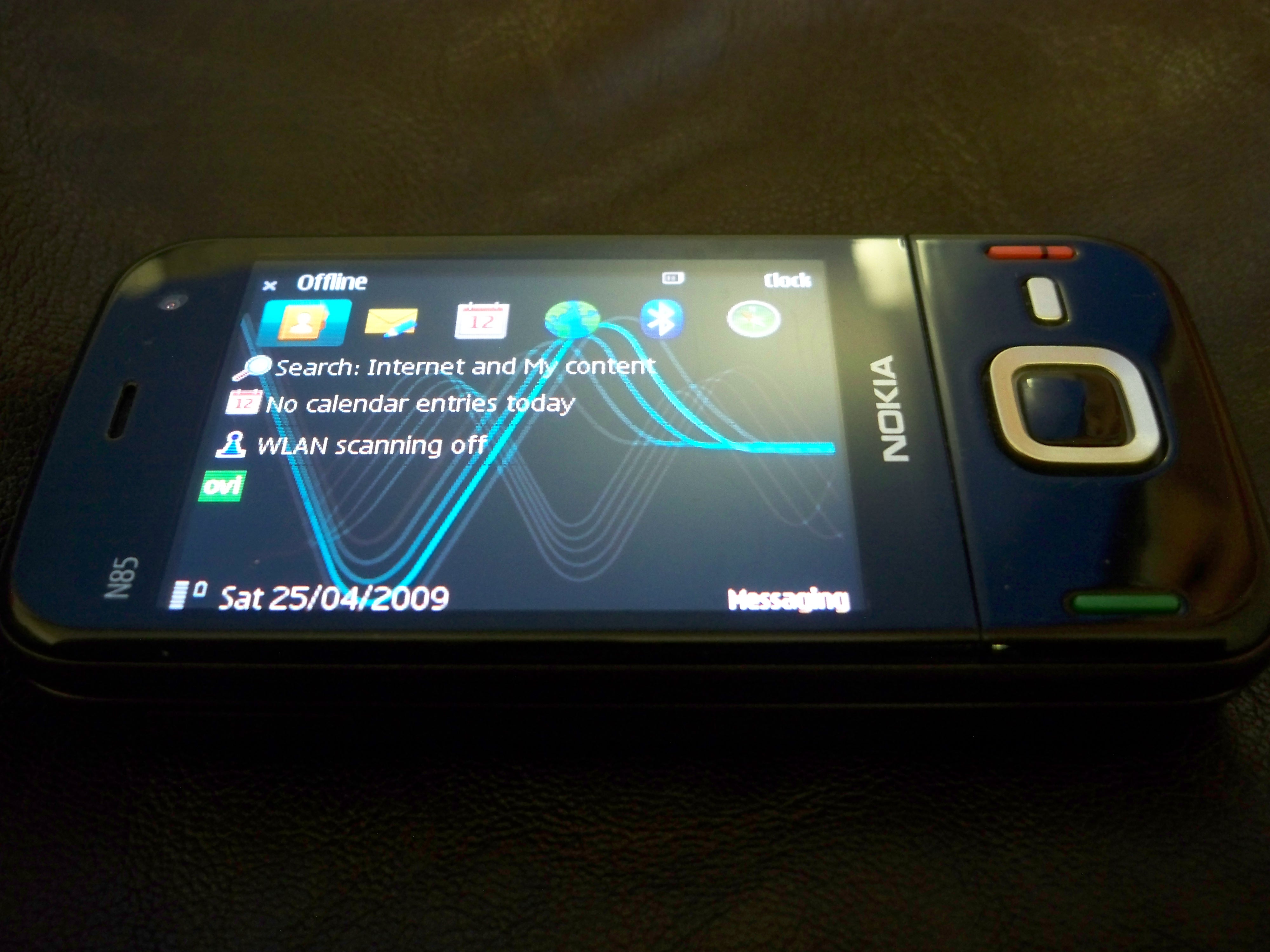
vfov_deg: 38.7
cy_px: 476
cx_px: 635
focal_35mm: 37
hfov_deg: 50.1
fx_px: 1357
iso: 400
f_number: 3.1
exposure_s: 1/2
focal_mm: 7.9
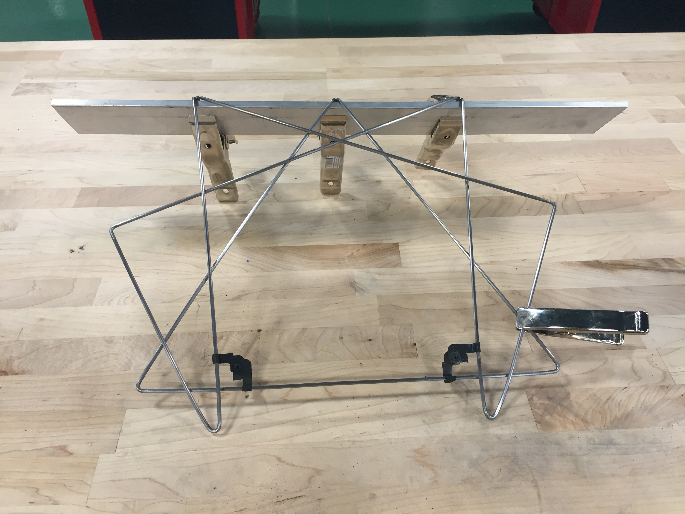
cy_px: 257
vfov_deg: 48.2
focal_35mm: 29
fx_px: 574
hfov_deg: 61.7
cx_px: 342
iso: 64
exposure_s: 1/30
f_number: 2.2
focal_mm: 4.15
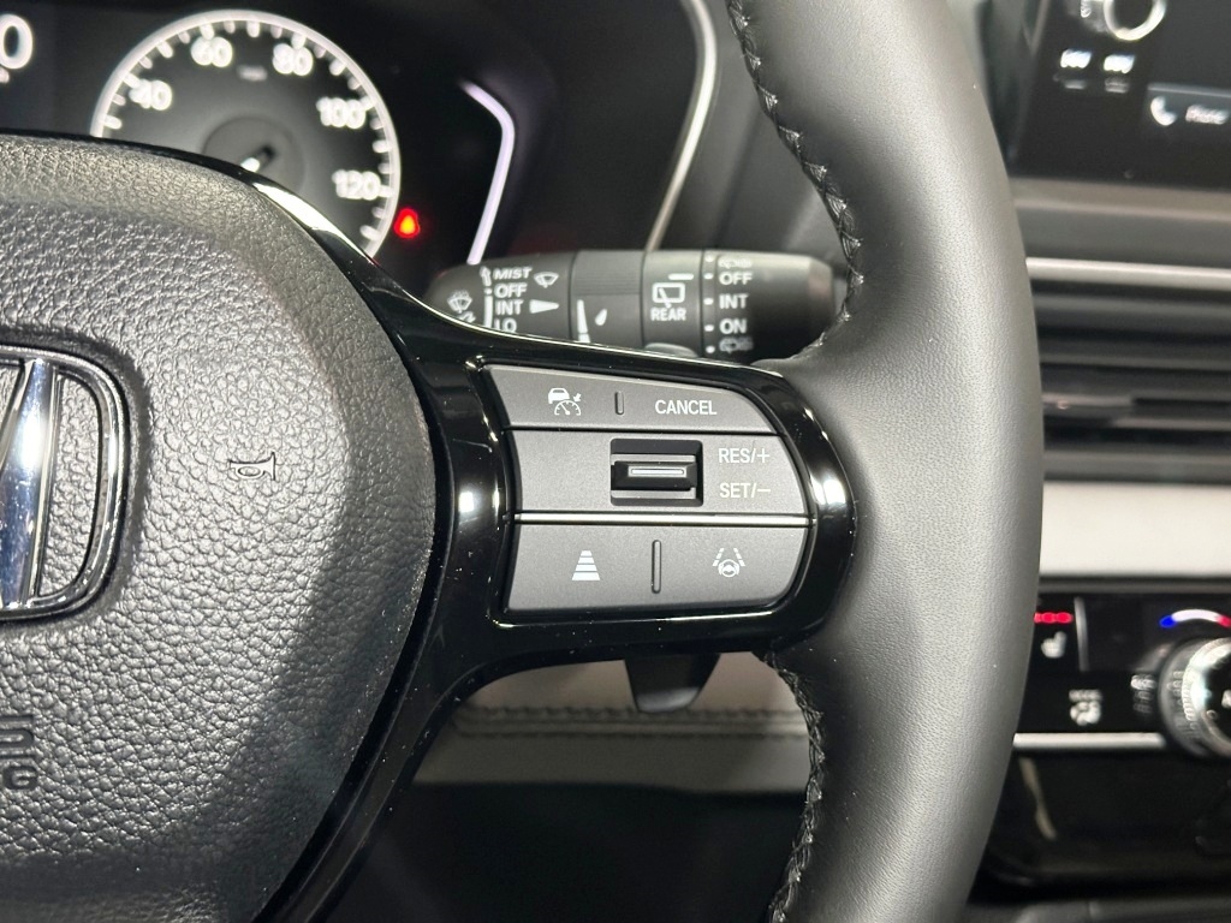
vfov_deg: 30.3
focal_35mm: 48
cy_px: 462
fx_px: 1707
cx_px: 616
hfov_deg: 39.7
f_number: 1.78
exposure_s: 1/30
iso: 500
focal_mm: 6.86
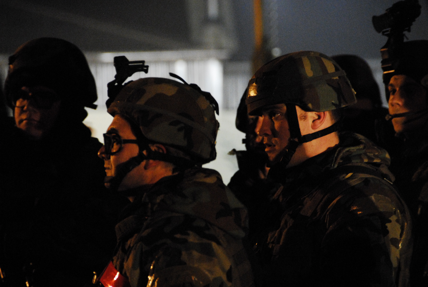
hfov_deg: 6.9
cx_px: 214
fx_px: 3571
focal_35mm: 300
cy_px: 144
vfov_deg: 4.6
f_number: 5.6
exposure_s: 1/5
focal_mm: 200
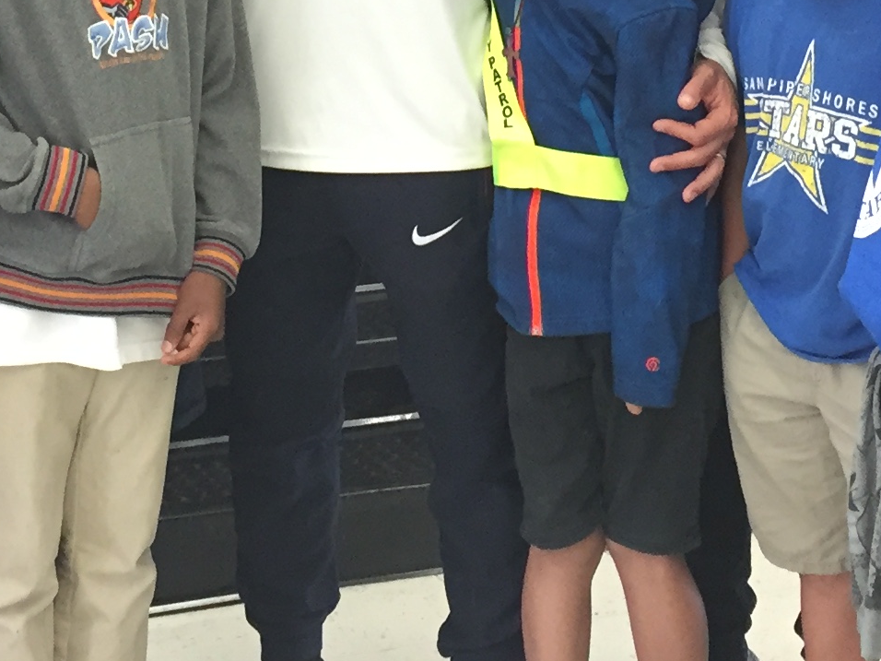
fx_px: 2520
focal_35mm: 99
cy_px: -233
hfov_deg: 19.8
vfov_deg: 14.2
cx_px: 342
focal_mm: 4.15
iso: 125
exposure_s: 1/30
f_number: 2.2
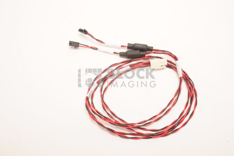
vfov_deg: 26.9
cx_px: 117
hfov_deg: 39.6
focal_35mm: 50
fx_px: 325
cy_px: 78
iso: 320
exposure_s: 1/125
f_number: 18
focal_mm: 50
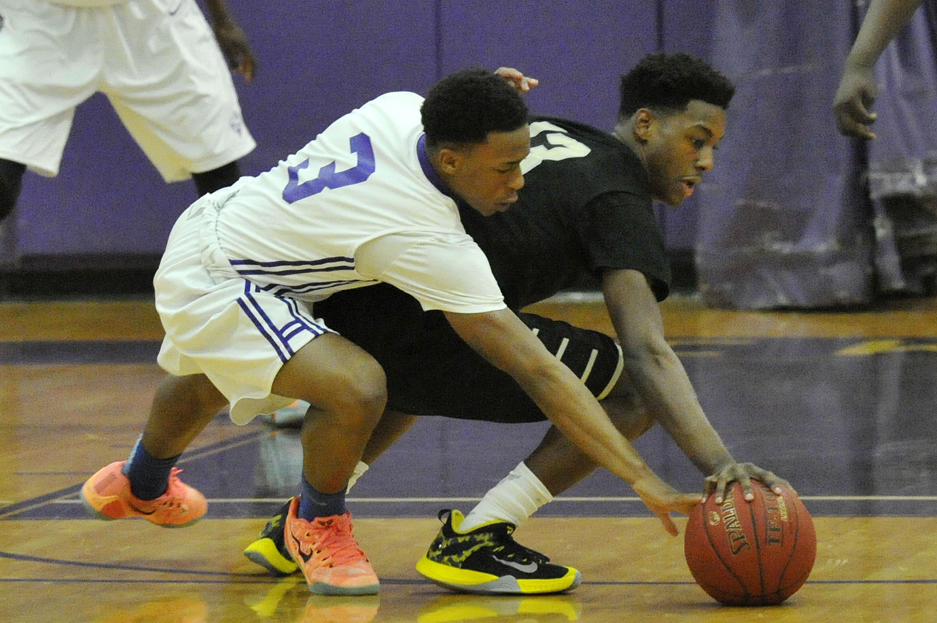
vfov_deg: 6.9
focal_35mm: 200
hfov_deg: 10.3
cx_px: 468
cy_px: 312
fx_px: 5201
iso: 12800
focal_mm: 200
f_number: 4
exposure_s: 1/400
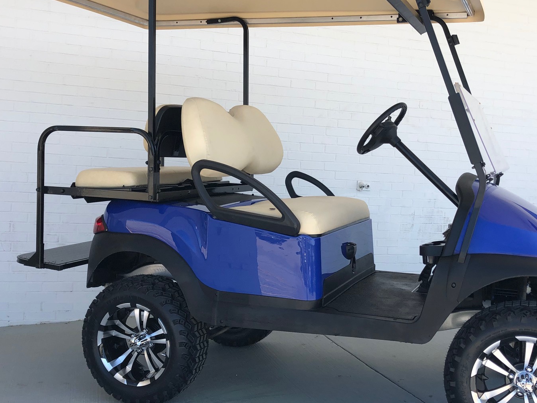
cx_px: 287
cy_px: 232
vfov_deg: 34.3
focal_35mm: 42
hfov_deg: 44.8
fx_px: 652
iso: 20
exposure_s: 1/665
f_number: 1.8
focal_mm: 3.99
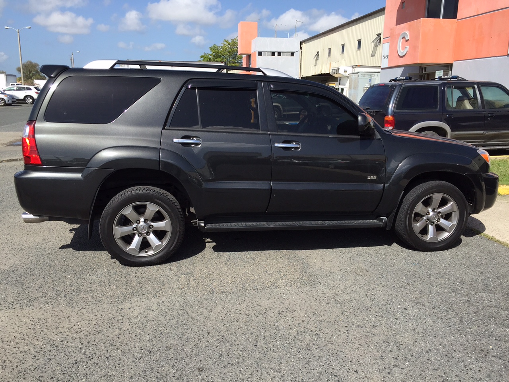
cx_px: 254
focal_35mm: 29
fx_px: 426
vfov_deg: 48.2
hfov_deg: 61.7
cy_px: 191
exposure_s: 1/1582
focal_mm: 4.15
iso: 32
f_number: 2.2
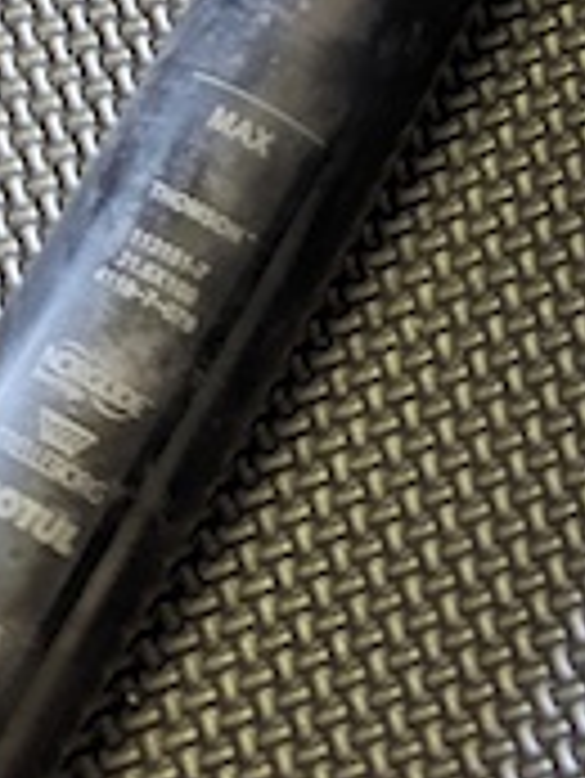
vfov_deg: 16.5
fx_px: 2498
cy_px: -301
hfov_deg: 13.3
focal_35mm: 111
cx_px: 432
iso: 645
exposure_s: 1/29
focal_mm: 6.81
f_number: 1.85
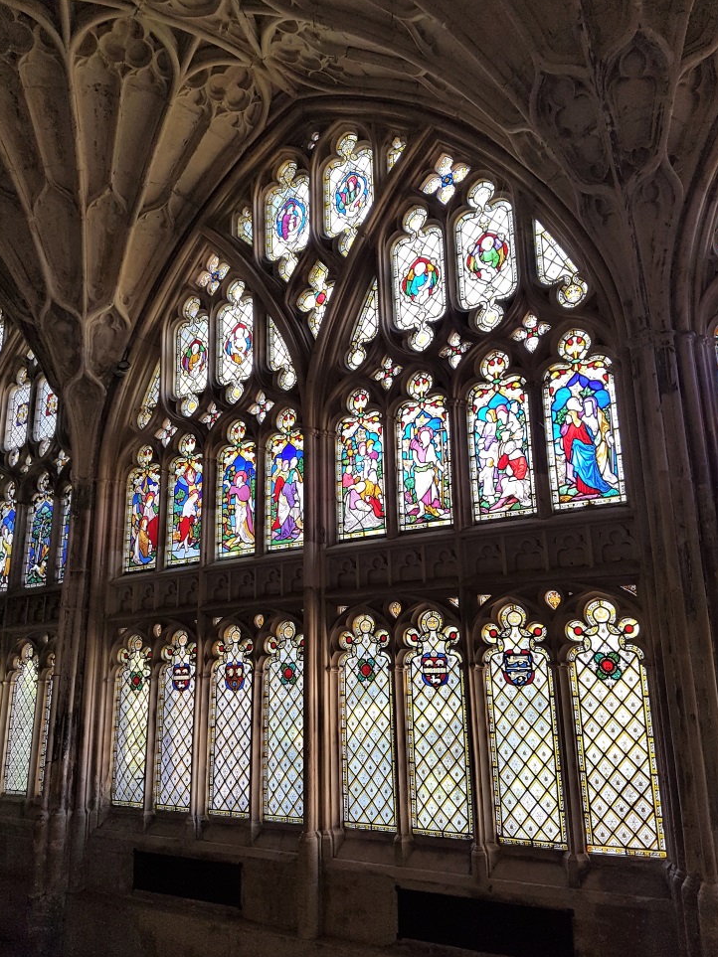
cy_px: 485
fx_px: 747
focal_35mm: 27
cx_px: 357
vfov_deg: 65.3
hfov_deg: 51.3
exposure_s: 1/100
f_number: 1.7
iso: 80
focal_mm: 4.2
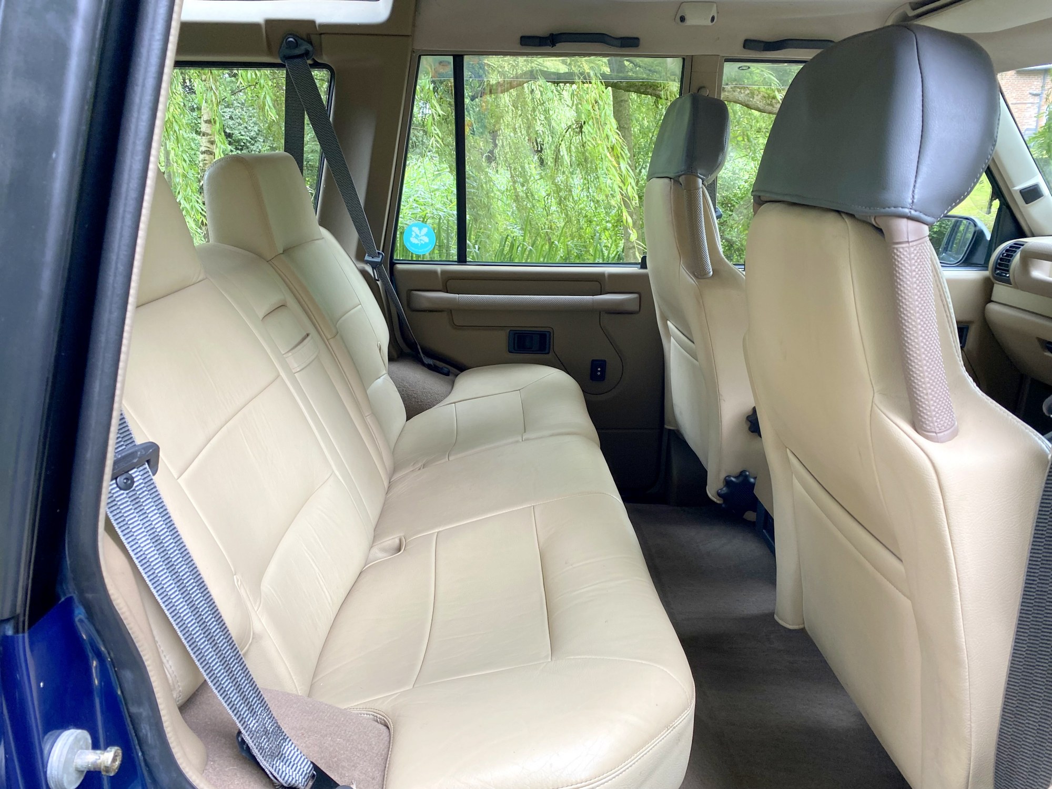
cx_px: 526
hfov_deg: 67.3
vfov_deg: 53.1
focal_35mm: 26
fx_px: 790
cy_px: 394
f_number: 1.8
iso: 80
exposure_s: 1/121
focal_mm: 4.25
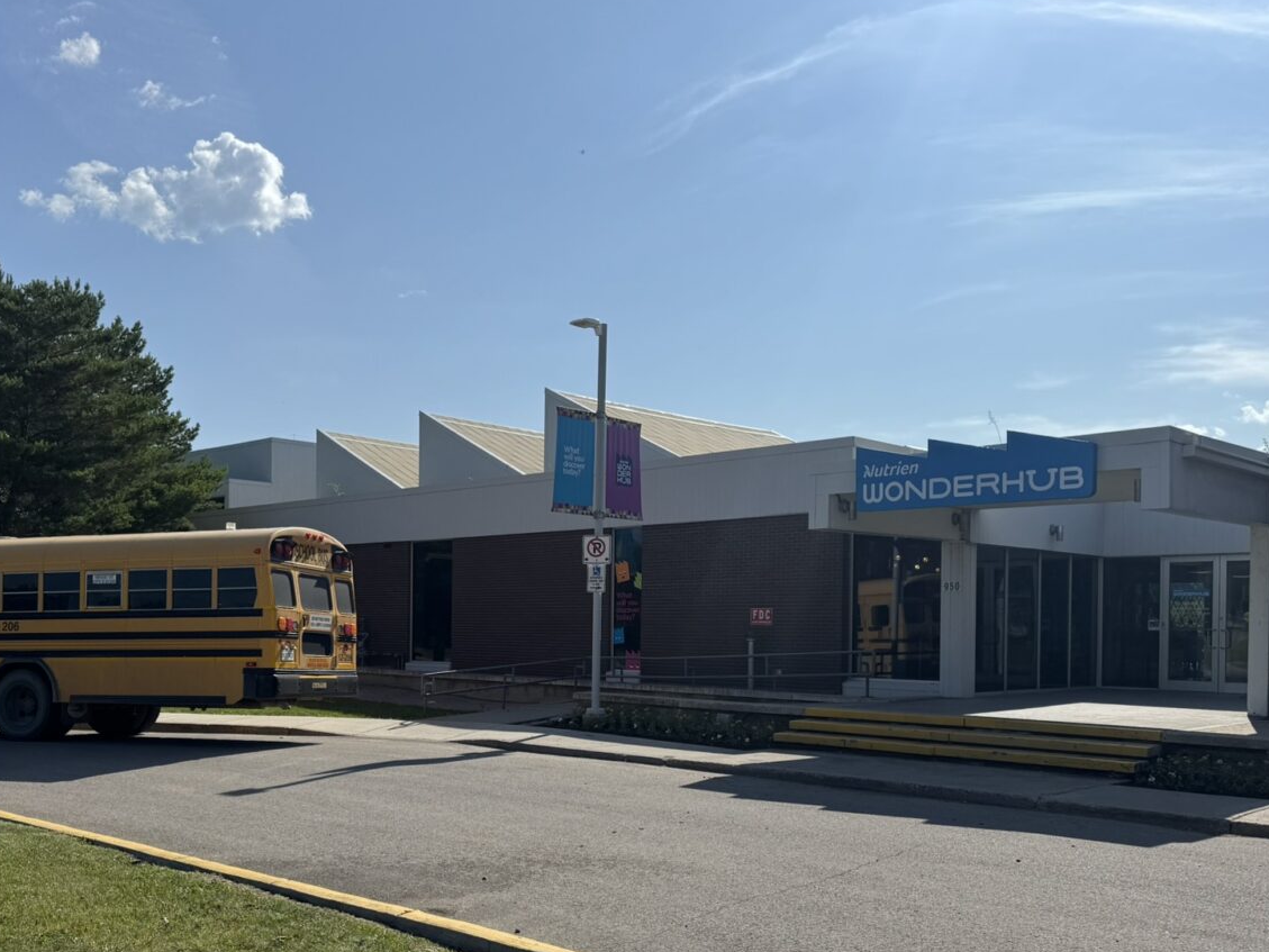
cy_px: 641
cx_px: 509
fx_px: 1247
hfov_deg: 53.6
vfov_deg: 41.2
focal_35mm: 34
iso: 80
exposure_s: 1/10417
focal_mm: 6.76
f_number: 1.78
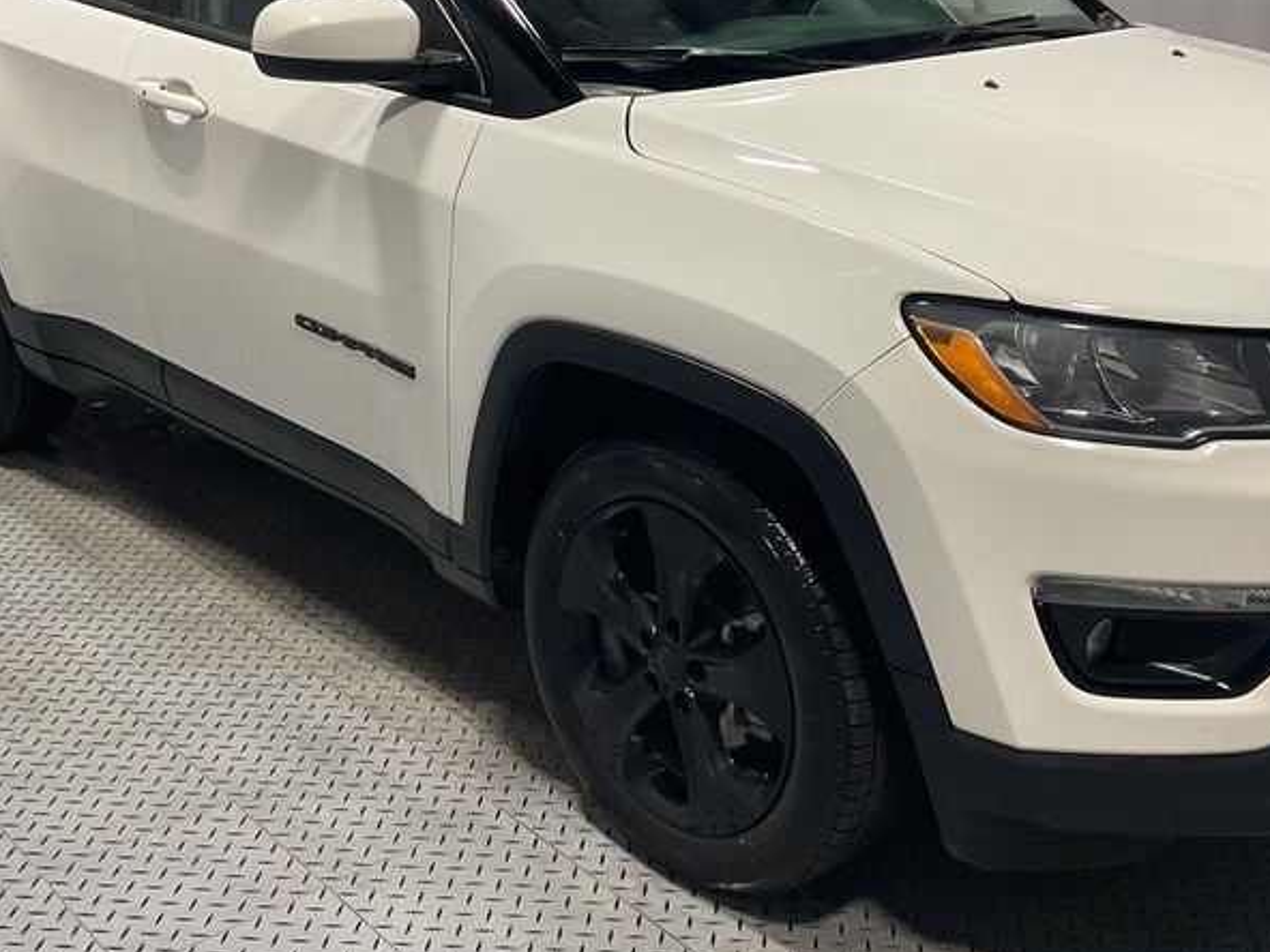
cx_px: 717
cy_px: 313
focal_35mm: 47
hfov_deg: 40.4
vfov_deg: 30.6
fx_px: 1724
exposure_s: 1/120
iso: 64
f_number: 1.8
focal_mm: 3
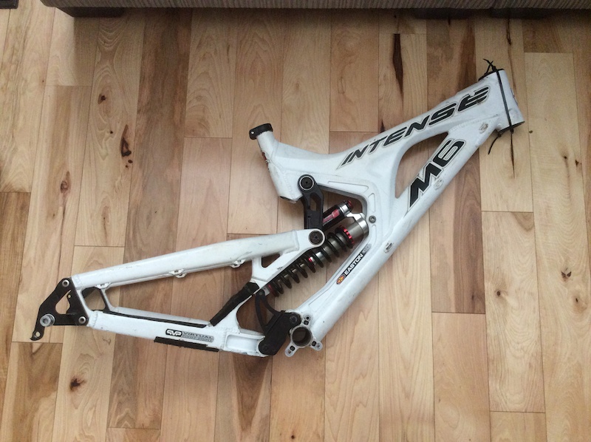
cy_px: 221
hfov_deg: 56.9
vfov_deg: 44.1
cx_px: 296
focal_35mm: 32
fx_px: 546
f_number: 2.4
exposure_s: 1/25
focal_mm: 3.3
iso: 160
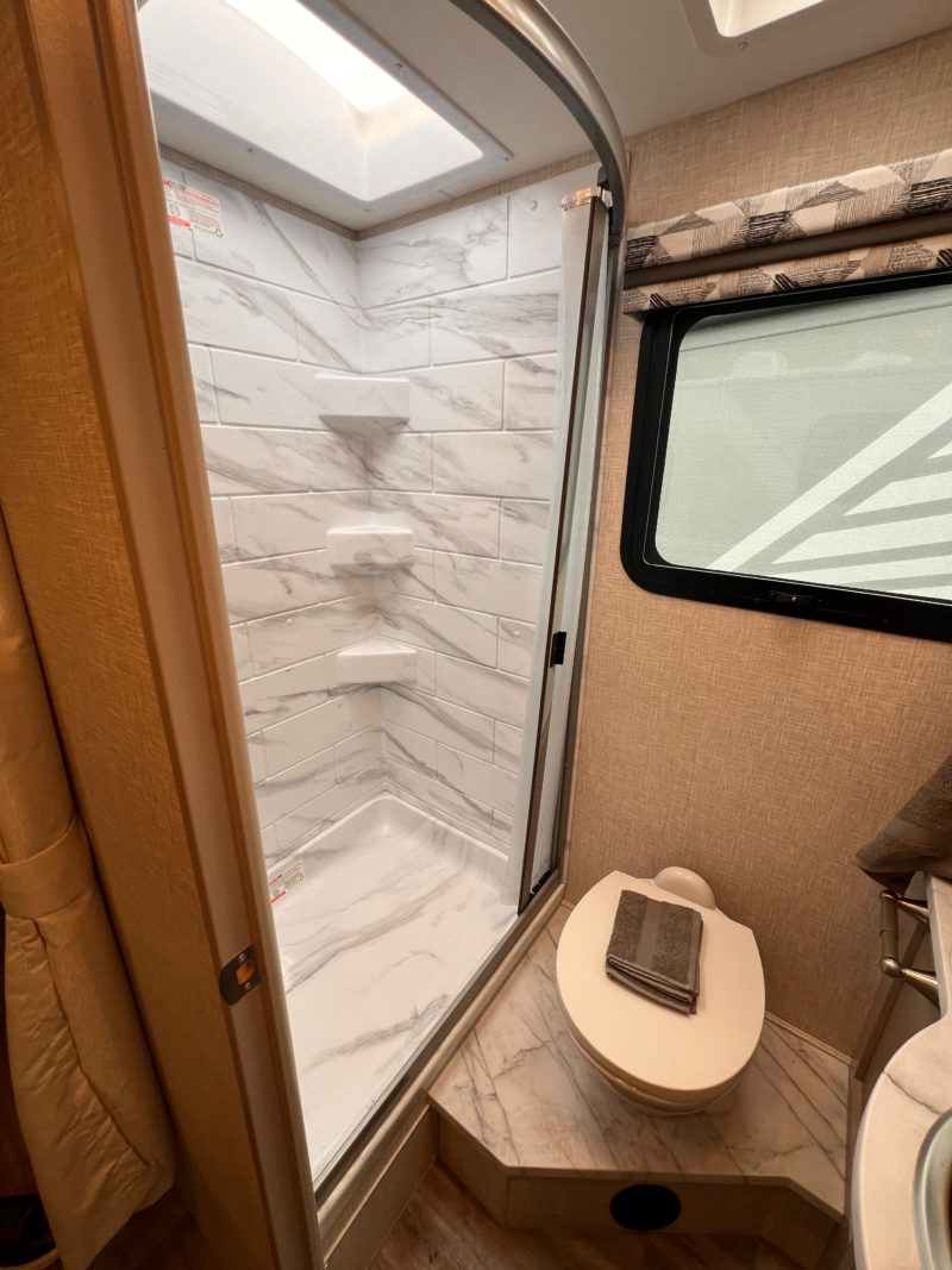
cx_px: 476
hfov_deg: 89.9
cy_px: 635
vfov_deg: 106.2
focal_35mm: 13
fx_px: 477
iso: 40
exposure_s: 1/99
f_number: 1.8
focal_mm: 1.57
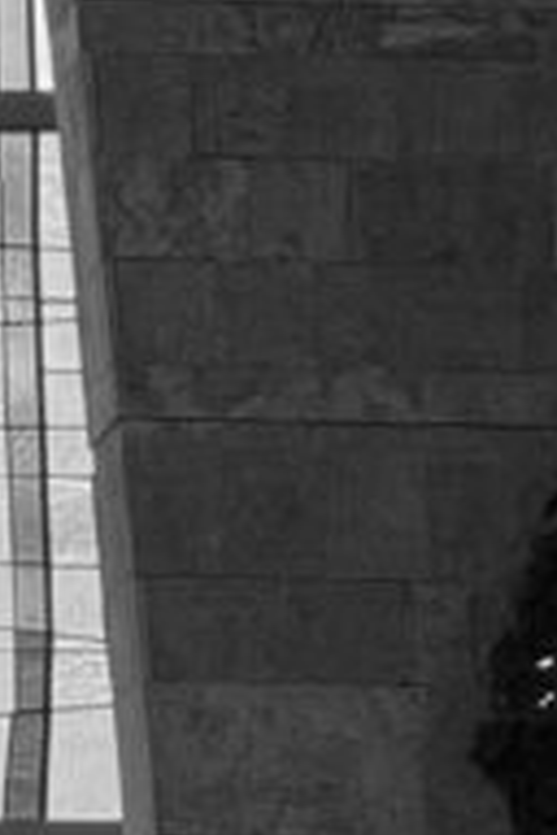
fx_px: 15456
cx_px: -997
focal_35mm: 666
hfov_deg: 2.1
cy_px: 883
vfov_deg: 3.1
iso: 80
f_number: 2.8
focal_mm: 15.66
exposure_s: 1/120
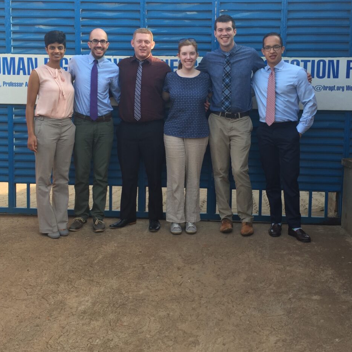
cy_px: 165
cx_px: 178
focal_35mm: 44
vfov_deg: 38.3
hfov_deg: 38.3
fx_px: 506
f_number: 2.2
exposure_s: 1/210
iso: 32
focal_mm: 4.15
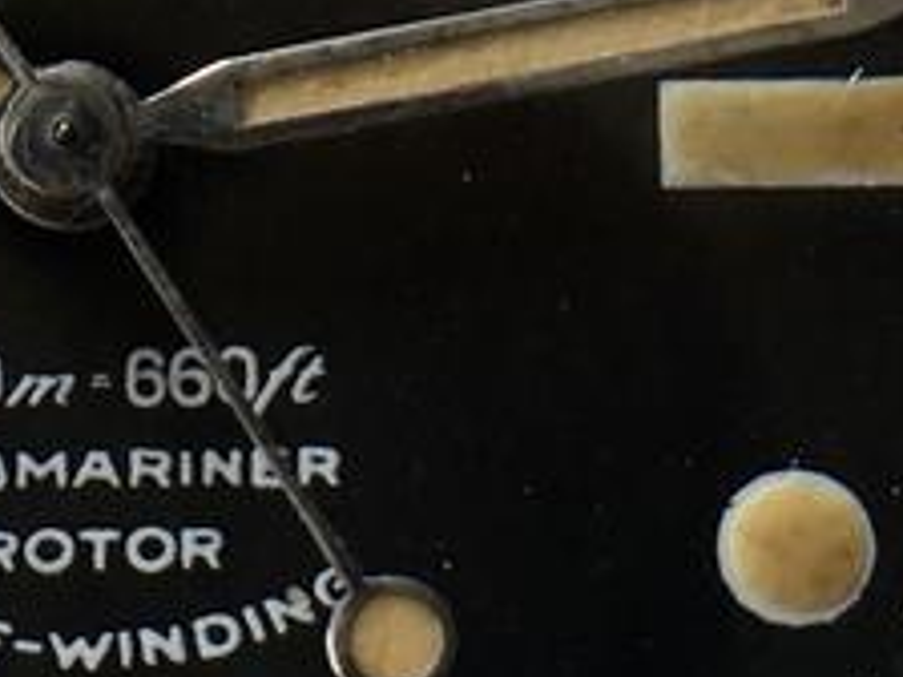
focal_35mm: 166
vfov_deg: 8.9
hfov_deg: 11.9
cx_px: 395
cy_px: 246
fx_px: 4330
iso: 32
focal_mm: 4.15
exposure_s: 1/50
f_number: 2.2
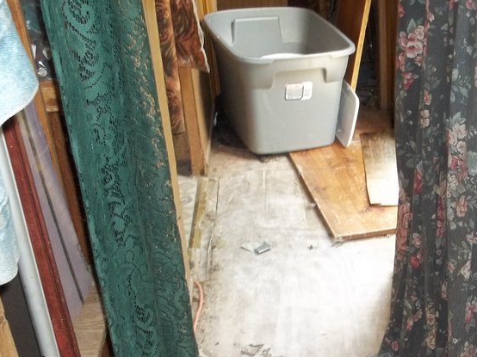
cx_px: 422
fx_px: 840
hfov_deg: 30.4
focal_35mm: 61
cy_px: 317
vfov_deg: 23.4
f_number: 3.3
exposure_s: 1/30
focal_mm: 5.9
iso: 160
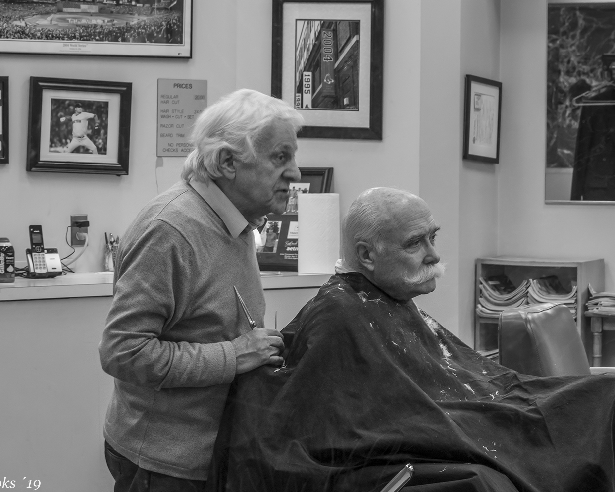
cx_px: 340
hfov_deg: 13.4
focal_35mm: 144
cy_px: 245
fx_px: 2620
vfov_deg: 10.7
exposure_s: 1/10
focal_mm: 46.41
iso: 400
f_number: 5.6
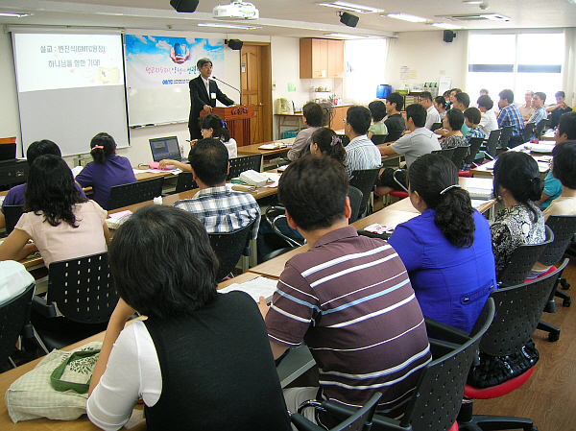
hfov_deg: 54.0
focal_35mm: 34
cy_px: 216
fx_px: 565
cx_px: 288
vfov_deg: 41.7
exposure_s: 1/12.8
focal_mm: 5.7
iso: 50
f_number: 2.9
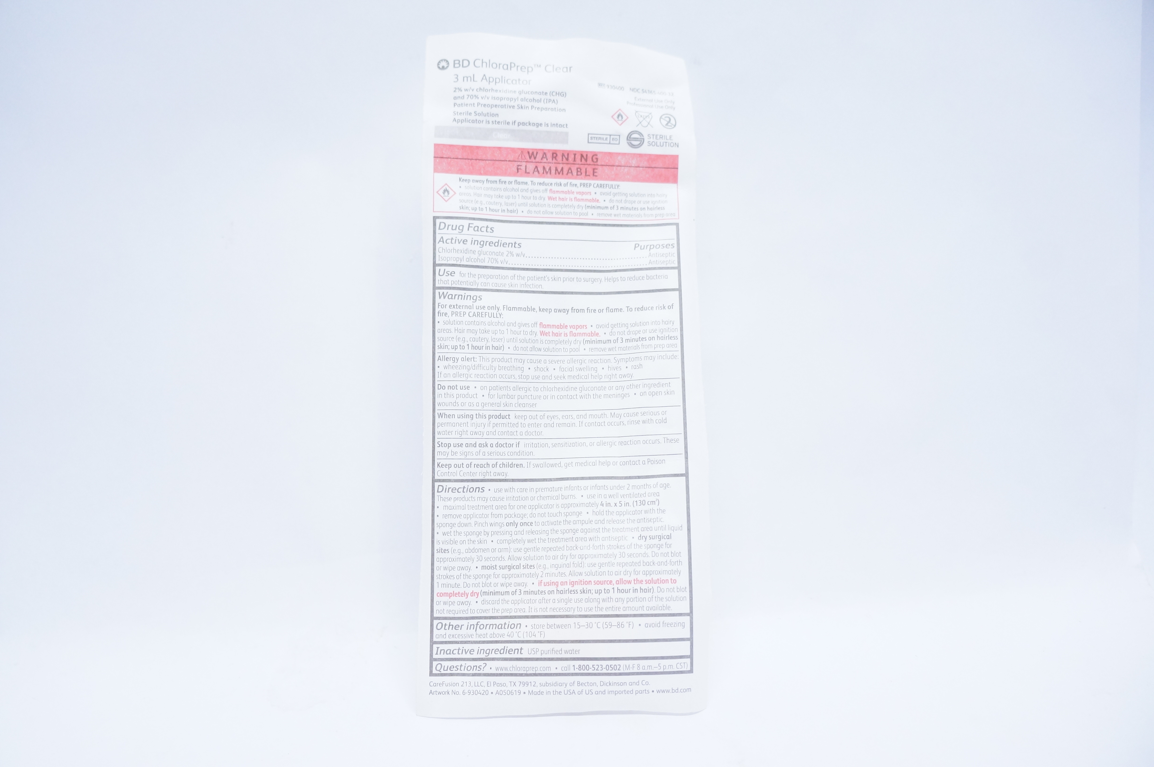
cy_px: 384
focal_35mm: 27
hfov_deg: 67.4
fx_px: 865
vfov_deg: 47.8
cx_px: 577
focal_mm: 18
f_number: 4.5
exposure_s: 1/160
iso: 1600
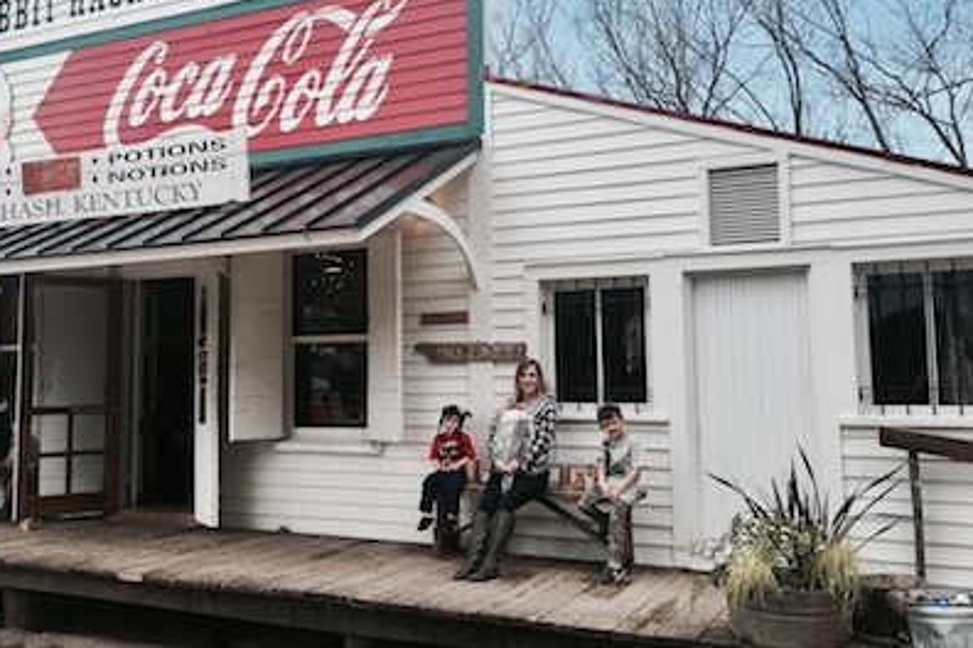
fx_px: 946
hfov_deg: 54.2
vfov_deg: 37.8
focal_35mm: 35
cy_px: 288
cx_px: 413
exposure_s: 1/578
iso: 25
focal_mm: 4.15
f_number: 2.2
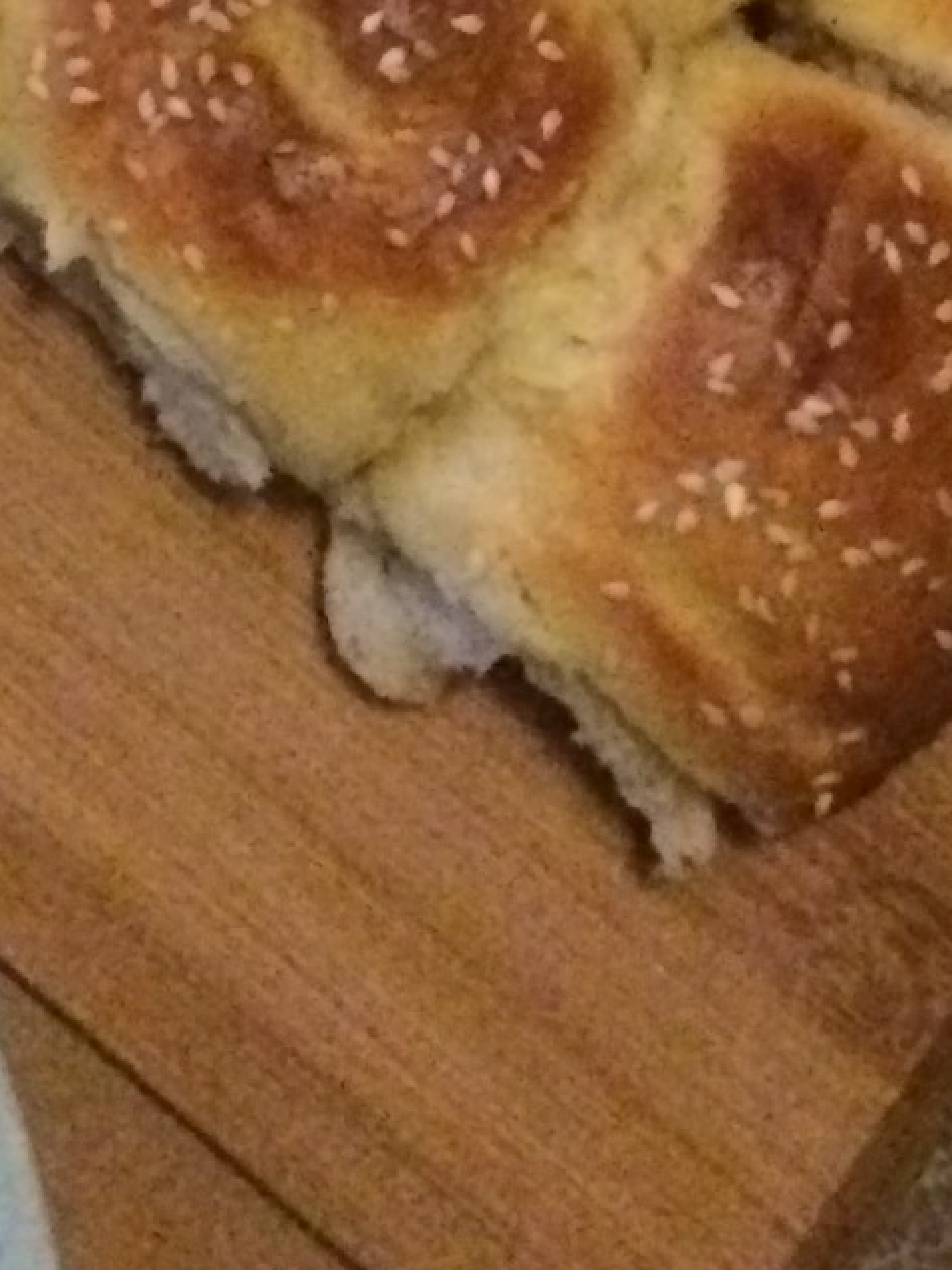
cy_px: -1771
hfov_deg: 9.7
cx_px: -336
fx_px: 5502
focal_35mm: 150
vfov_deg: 11.1
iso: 640
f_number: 2.2
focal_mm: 4.15
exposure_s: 1/17
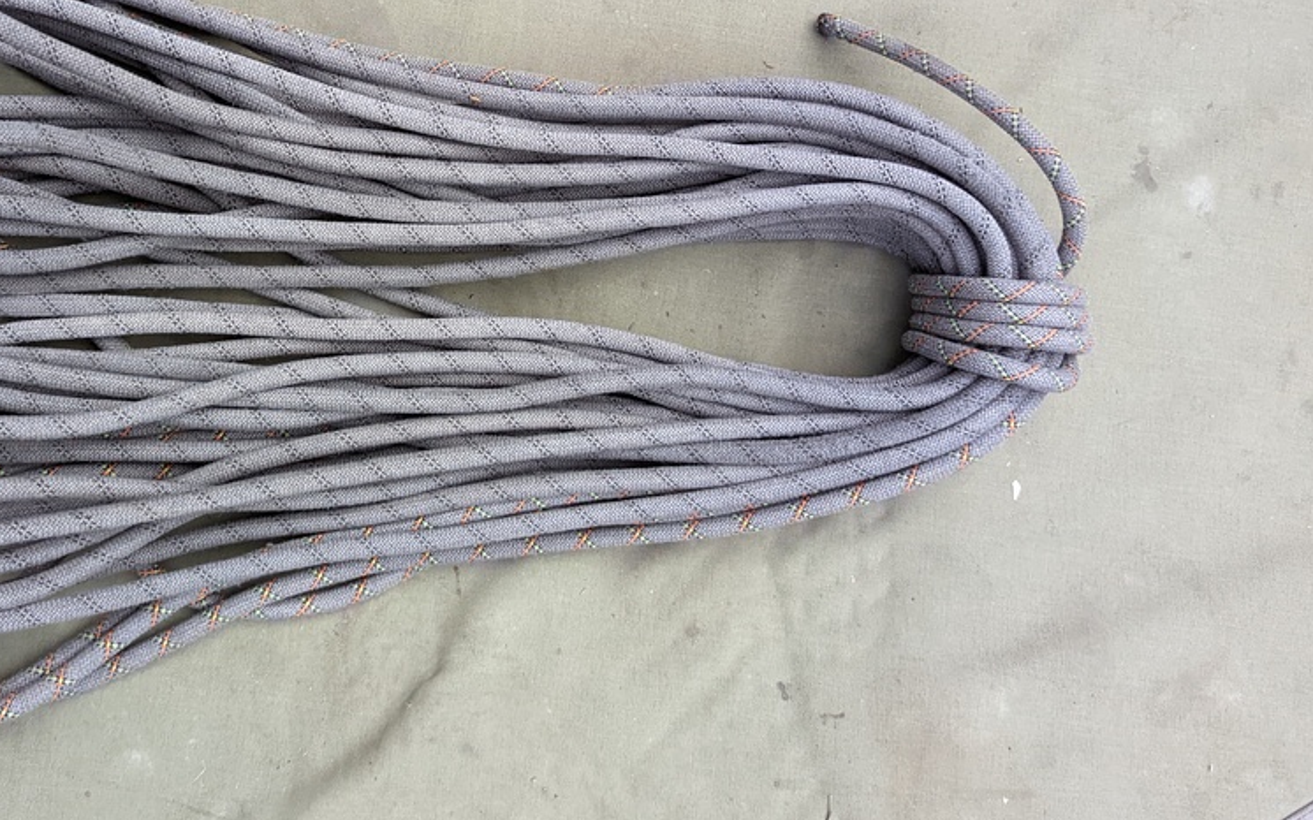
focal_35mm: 34
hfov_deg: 55.8
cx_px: 461
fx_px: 1216
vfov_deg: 37.0
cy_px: 308
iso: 1254
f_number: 1.85
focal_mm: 6.81
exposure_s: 1/1316
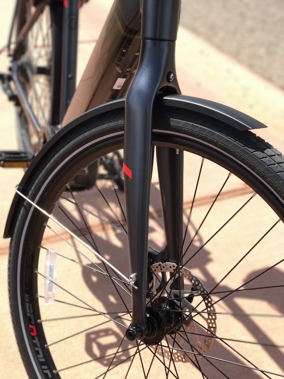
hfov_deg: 25.7
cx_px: 142
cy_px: 190
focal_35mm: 57
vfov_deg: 33.8
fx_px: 624
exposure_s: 1/364
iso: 20
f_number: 2.8
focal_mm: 6.6
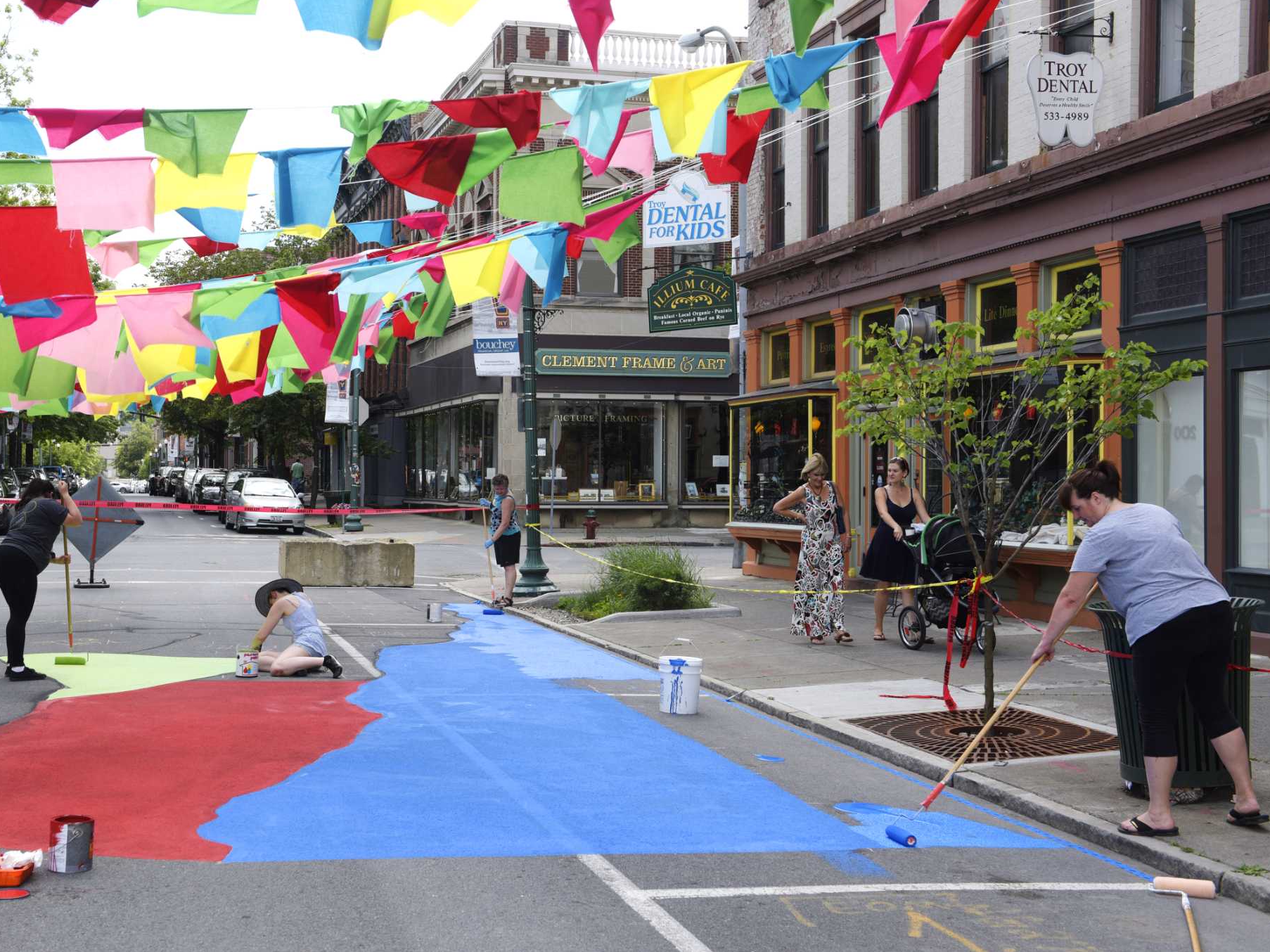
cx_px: 559
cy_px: 474
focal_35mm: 48
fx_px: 1761
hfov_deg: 39.6
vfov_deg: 30.3
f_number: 8
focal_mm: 44
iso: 125
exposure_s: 1/125
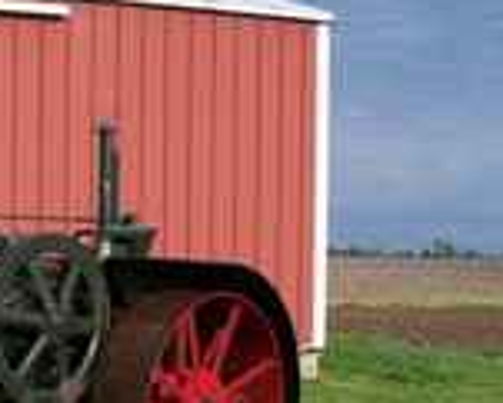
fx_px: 1192
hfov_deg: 23.3
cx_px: 70
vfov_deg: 19.0
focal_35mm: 80
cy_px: 333
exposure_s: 1/320
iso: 64
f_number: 5
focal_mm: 7.54
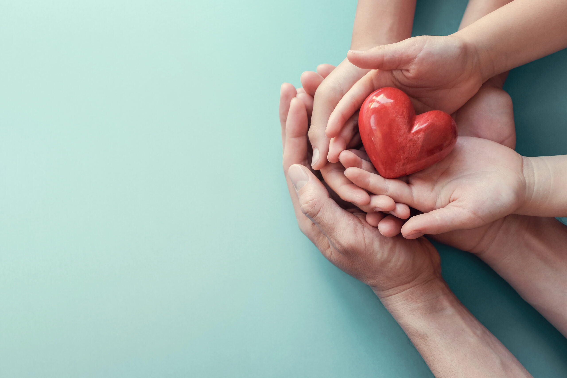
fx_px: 425
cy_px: 189
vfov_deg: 47.9
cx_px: 284
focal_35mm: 27
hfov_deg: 67.4
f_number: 4.5
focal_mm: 18.2
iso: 500
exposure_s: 1/40
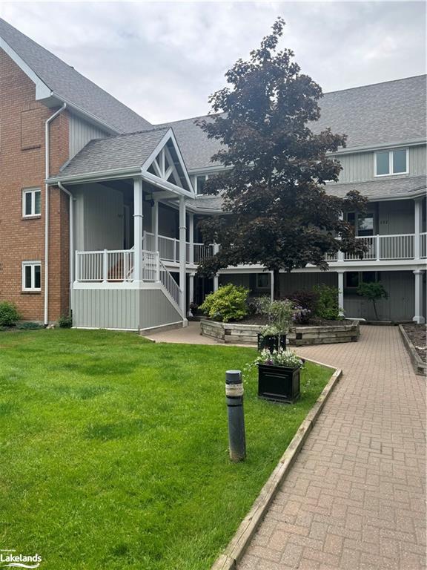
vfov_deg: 71.6
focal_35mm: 24
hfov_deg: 56.8
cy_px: 285
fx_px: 395
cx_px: 214
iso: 80
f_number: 1.78
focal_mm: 6.76
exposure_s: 1/900
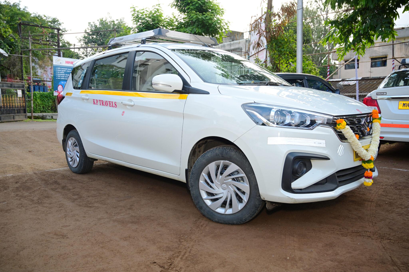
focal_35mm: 29
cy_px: 136
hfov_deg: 63.7
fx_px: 329
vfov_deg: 45.0
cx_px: 204
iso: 200
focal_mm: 29
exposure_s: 1/160
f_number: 5
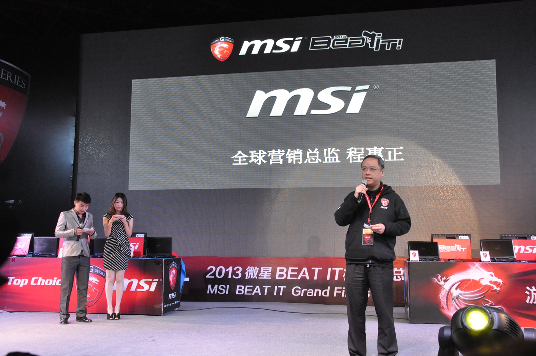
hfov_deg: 53.2
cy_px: 178
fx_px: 535
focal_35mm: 36
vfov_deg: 36.8
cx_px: 268
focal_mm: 24
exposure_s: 1/200
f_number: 7.1
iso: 3200
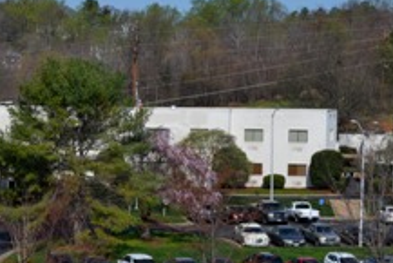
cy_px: 195
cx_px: -47
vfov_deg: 10.8
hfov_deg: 15.6
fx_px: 1390
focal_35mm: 127
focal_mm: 35
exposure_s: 1/320
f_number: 9
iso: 100
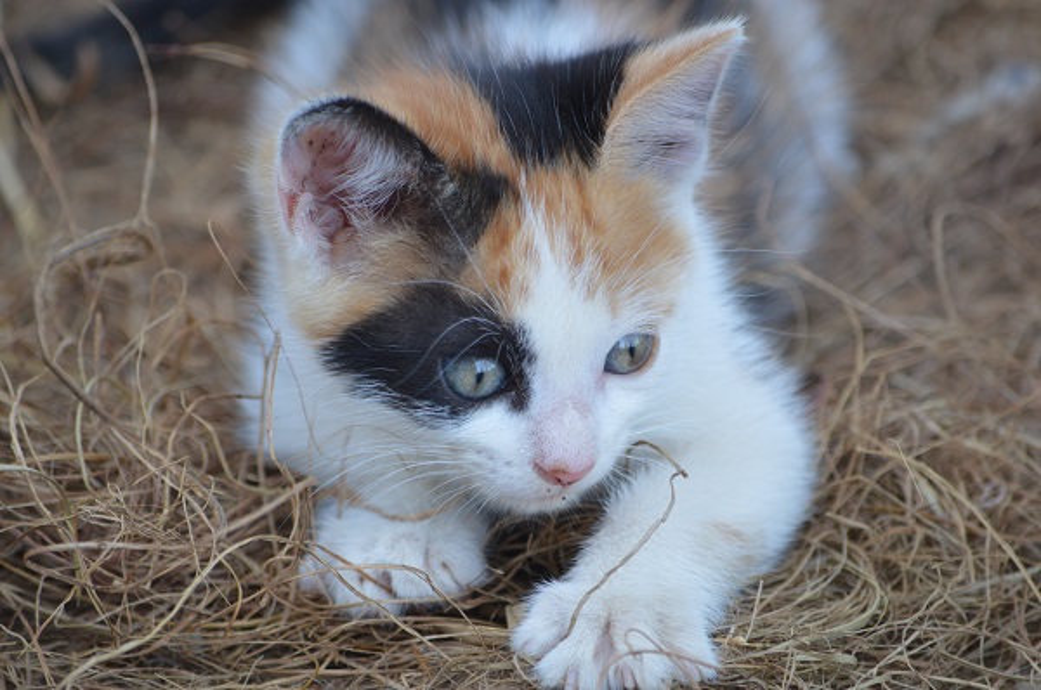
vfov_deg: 3.0
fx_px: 12991
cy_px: 345
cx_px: 520
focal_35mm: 450
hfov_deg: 4.6
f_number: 5.6
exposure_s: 1/200
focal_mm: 300
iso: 400
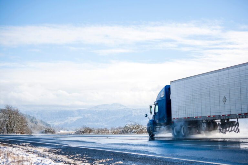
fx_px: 482
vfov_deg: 19.5
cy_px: 82
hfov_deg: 28.8
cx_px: 124
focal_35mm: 70
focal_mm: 70
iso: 64
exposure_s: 1/3200
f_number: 2.8
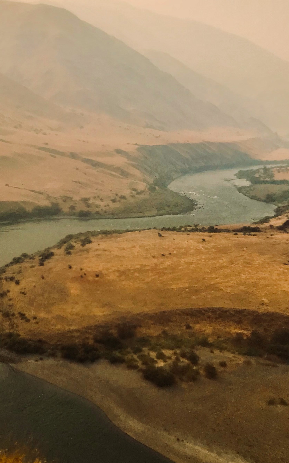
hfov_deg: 28.3
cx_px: 87
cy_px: 211
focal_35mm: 45
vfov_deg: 44.3
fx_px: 567
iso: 20
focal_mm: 3.99
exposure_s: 1/2519
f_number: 1.8
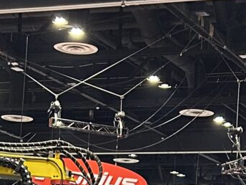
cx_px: 115
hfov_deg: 12.7
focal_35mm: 155
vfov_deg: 9.2
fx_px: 1102
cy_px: 318
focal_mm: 5.7
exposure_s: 1/60
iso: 200
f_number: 1.5
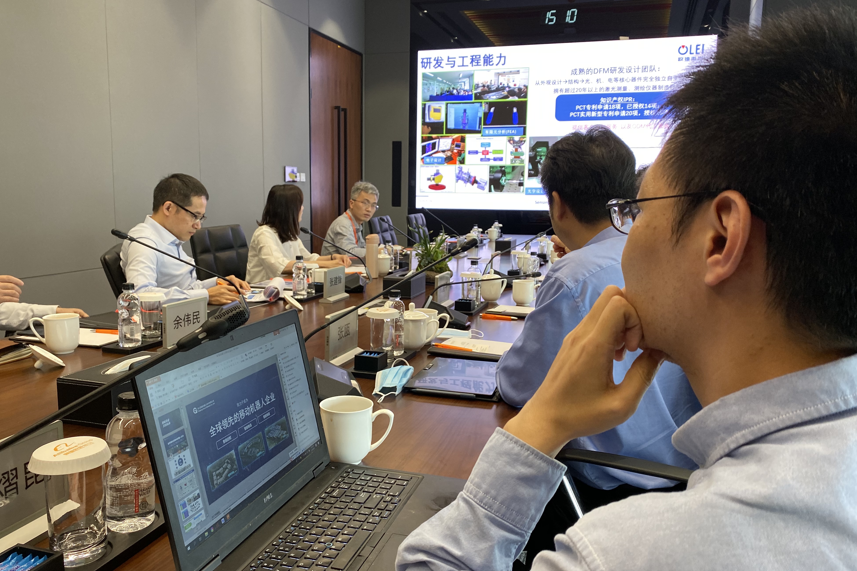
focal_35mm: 28
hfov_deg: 65.5
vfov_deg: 46.4
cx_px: 415
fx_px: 667
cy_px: 290
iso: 125
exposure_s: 1/60
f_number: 1.8
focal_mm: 4.25
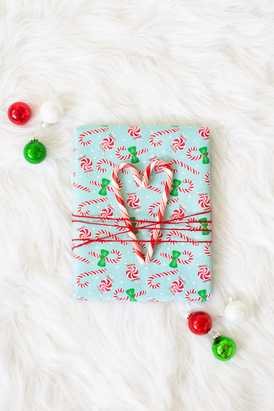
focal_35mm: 52
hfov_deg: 25.8
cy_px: 206
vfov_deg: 37.9
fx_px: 599
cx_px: 137
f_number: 4
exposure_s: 1/80
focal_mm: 35
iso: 500
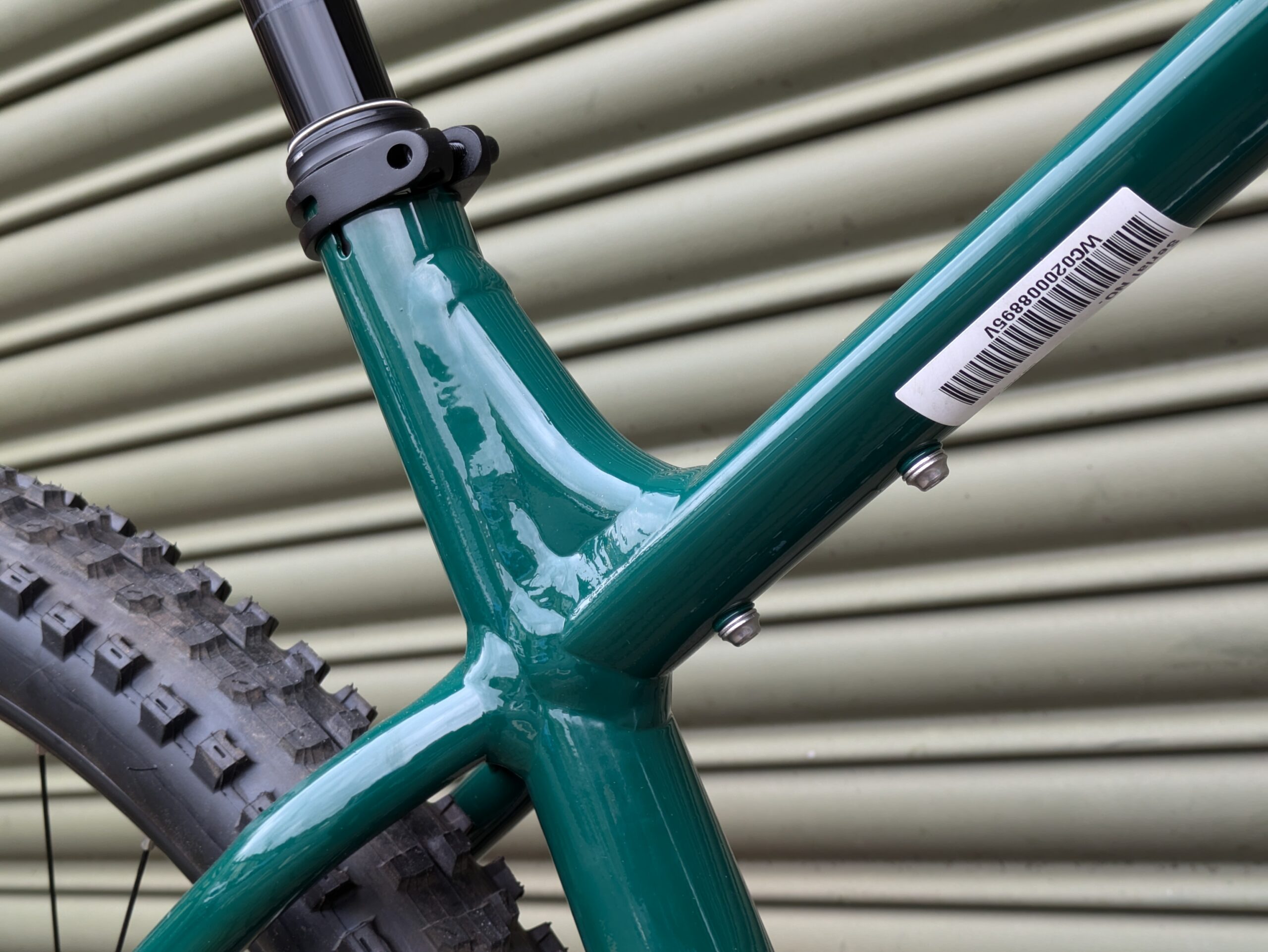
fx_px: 1869
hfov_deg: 37.5
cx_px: 634
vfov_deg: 28.6
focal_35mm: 51
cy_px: 476
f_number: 1.89
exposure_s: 1/106
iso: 39
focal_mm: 5.43
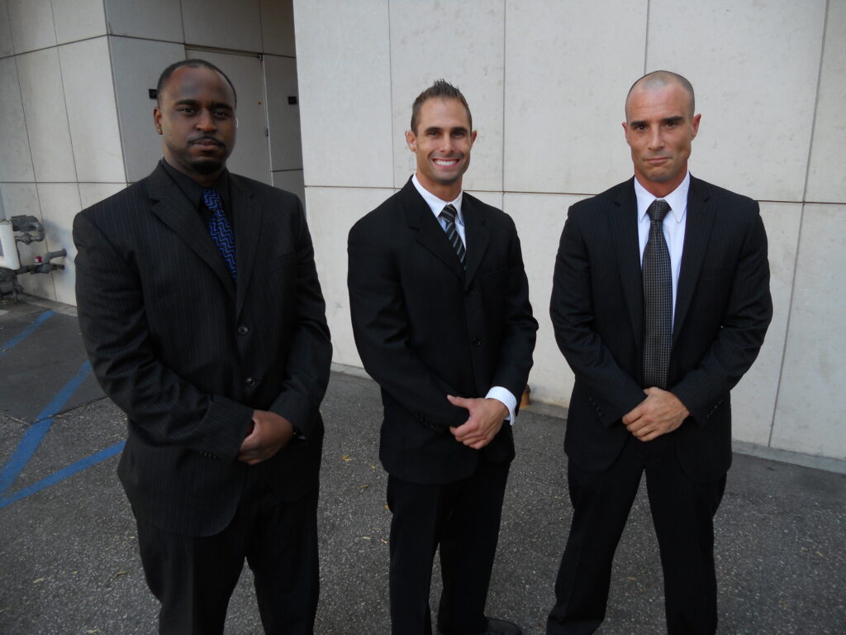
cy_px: 318
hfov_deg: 65.3
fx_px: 660
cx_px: 423
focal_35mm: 27
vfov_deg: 51.4
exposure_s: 1/50
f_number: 3.2
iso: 80
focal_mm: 4.9
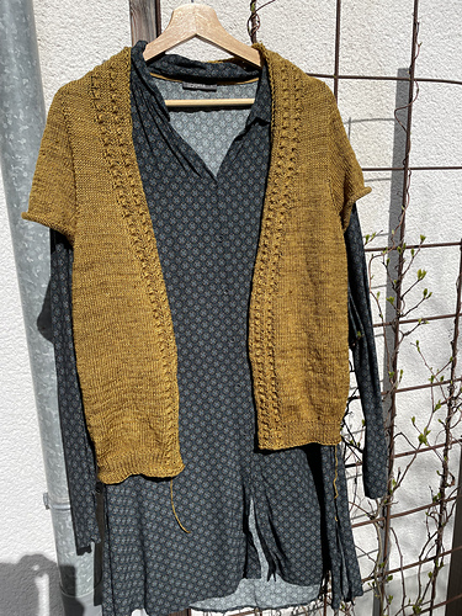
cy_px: 308
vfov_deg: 67.3
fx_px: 463
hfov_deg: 53.1
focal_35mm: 26
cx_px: 231
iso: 32
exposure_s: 1/6494
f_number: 1.6
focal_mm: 4.2
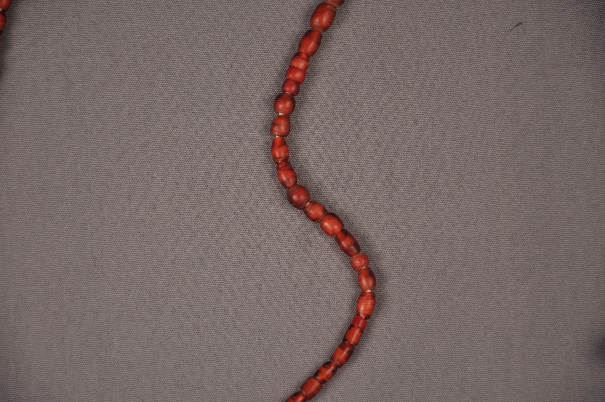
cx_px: 302
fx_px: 2644
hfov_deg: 13.1
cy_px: 201
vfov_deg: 8.7
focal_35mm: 158
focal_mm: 105
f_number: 6.3
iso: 250
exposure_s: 1/80
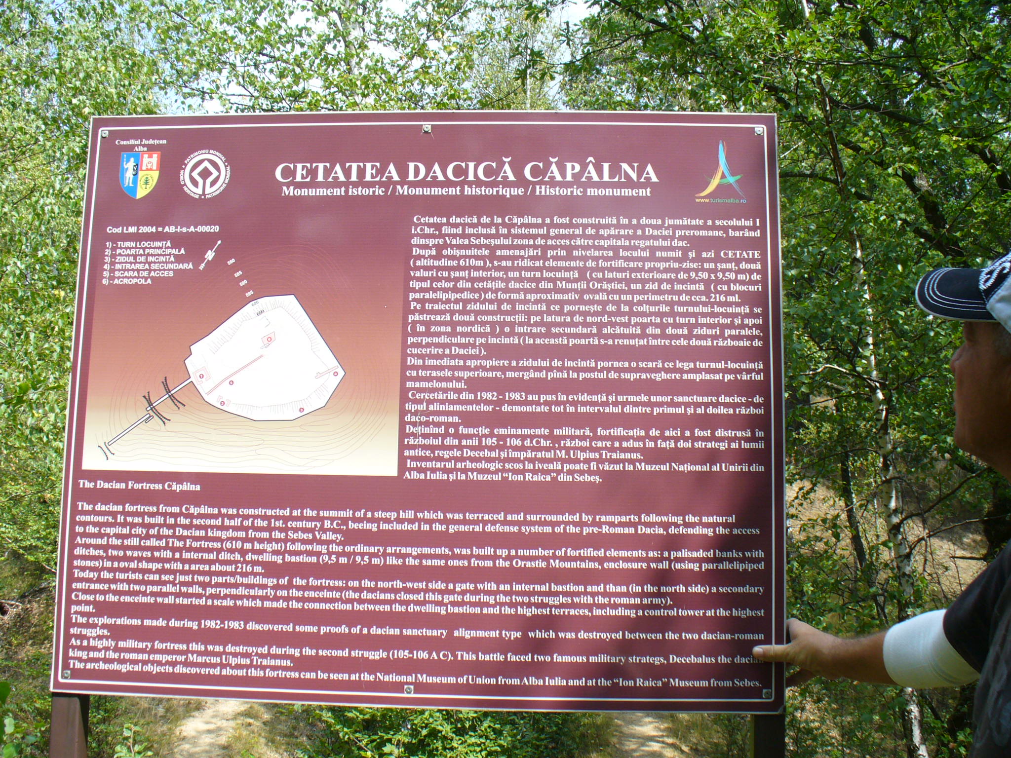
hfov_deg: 46.8
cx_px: 506
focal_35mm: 40
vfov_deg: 36.0
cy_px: 379
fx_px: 1168
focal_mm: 6.1
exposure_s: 1/125
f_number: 5.6
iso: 80
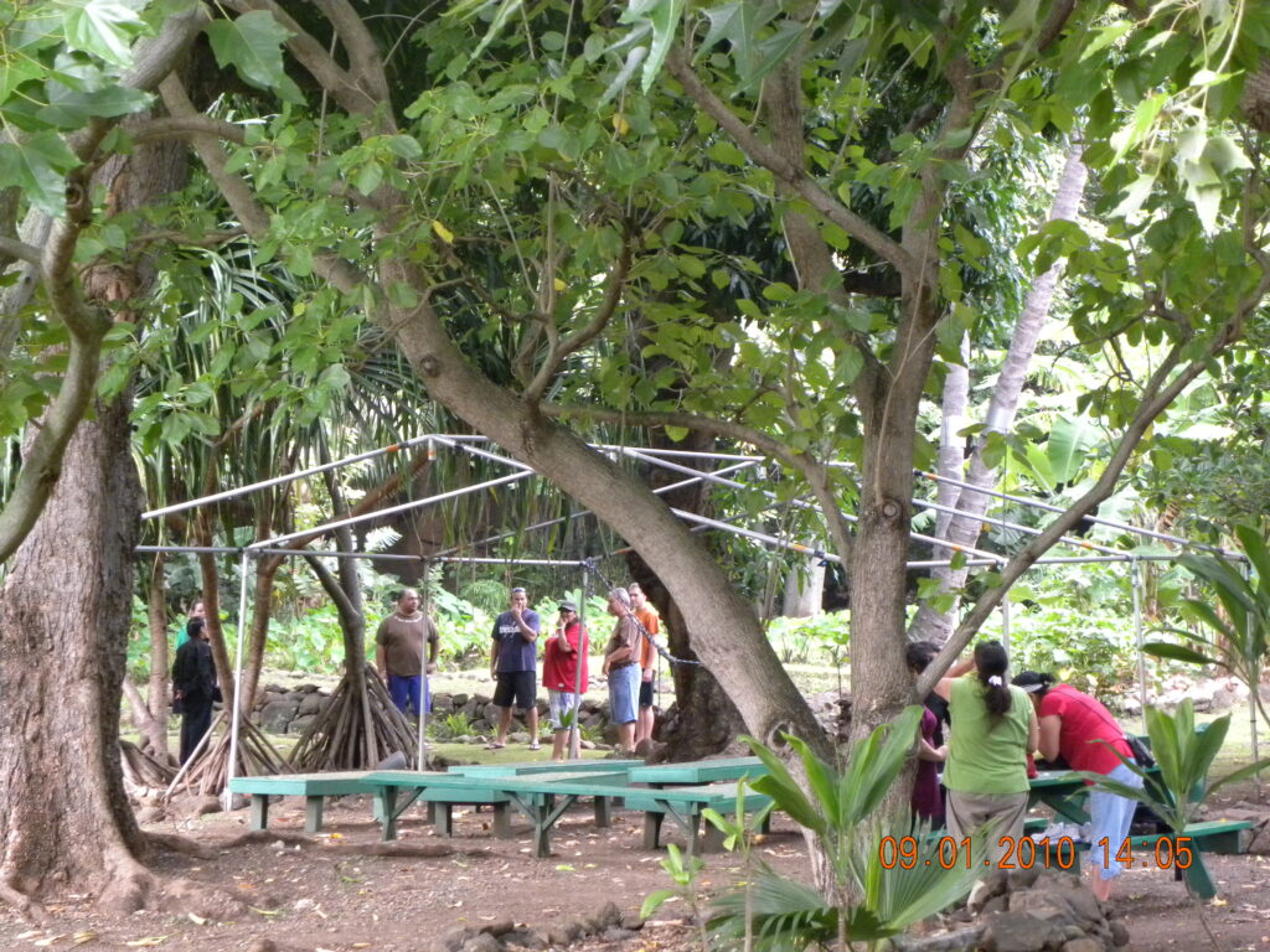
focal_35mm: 117
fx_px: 4293
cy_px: 476
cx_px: 635
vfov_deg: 12.7
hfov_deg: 16.8
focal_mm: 20.8
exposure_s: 1/50.4
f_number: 4
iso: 400
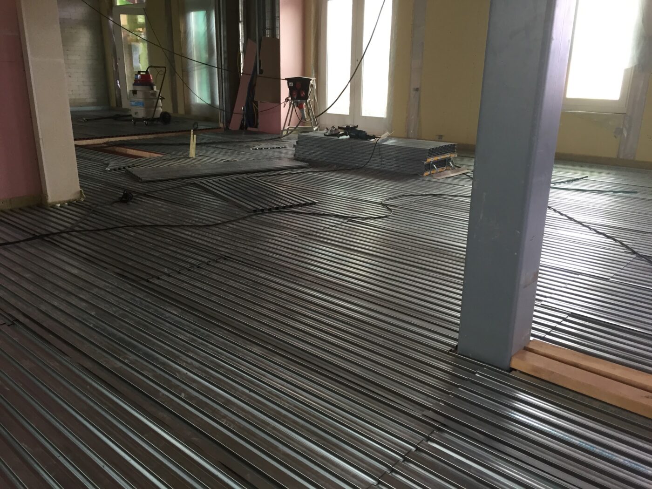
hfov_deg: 61.7
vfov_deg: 48.2
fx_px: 546
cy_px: 244
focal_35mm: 29
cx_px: 326
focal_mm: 4.15
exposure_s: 1/30
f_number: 2.2
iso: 50
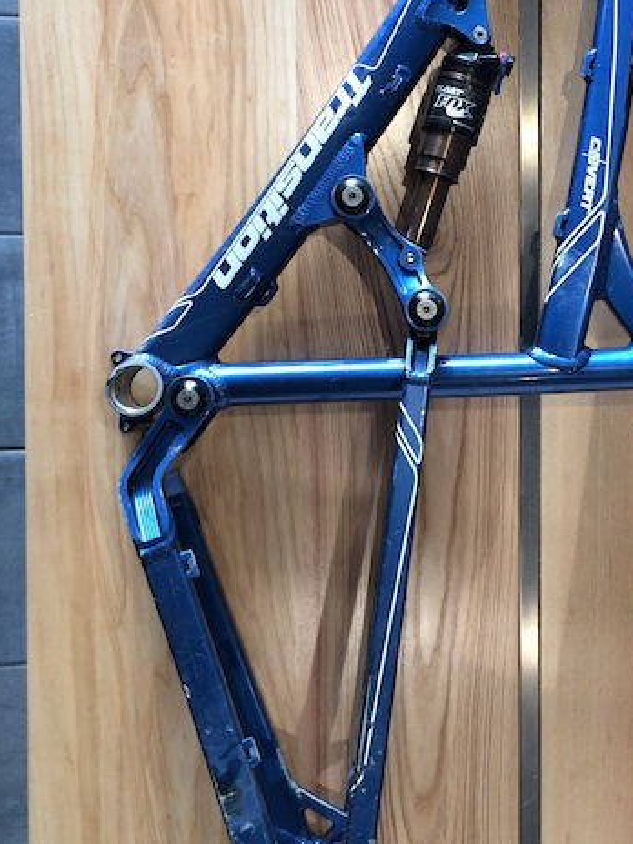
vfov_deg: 37.9
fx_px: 1219
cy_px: 302
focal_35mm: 50
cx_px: 506
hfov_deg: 28.5
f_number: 2.2
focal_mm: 4.15
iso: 50
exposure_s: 1/50
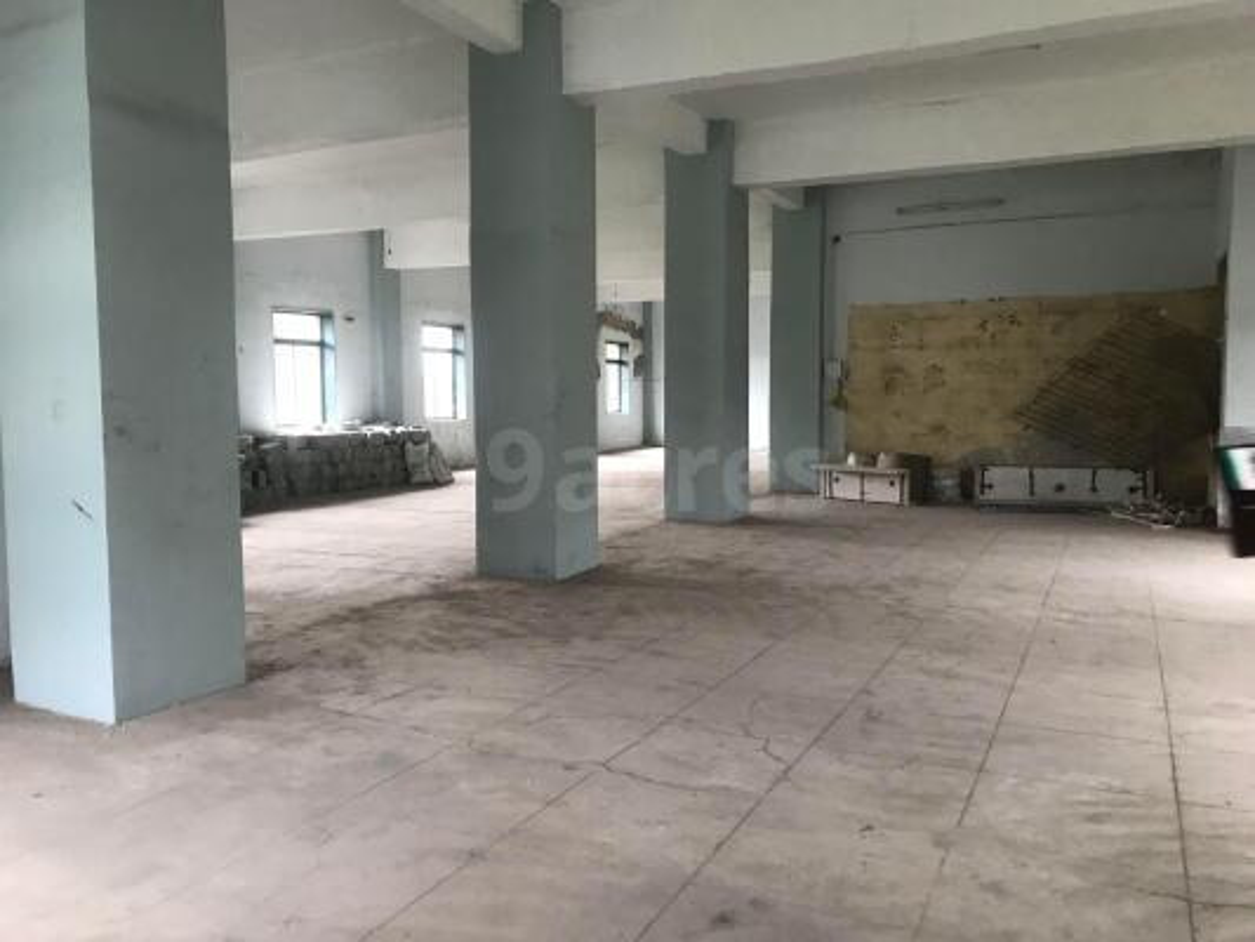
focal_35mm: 28
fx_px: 1015
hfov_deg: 63.4
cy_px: 471
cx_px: 628
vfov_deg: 49.8
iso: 40
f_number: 1.8
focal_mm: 3.99
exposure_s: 1/17
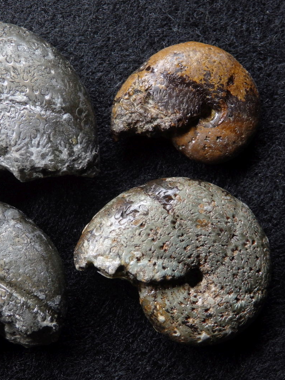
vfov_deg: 22.0
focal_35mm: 89
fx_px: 977
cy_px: 190
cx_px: 87
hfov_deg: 16.5
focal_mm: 11.9
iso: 320
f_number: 4.4
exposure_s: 1/100
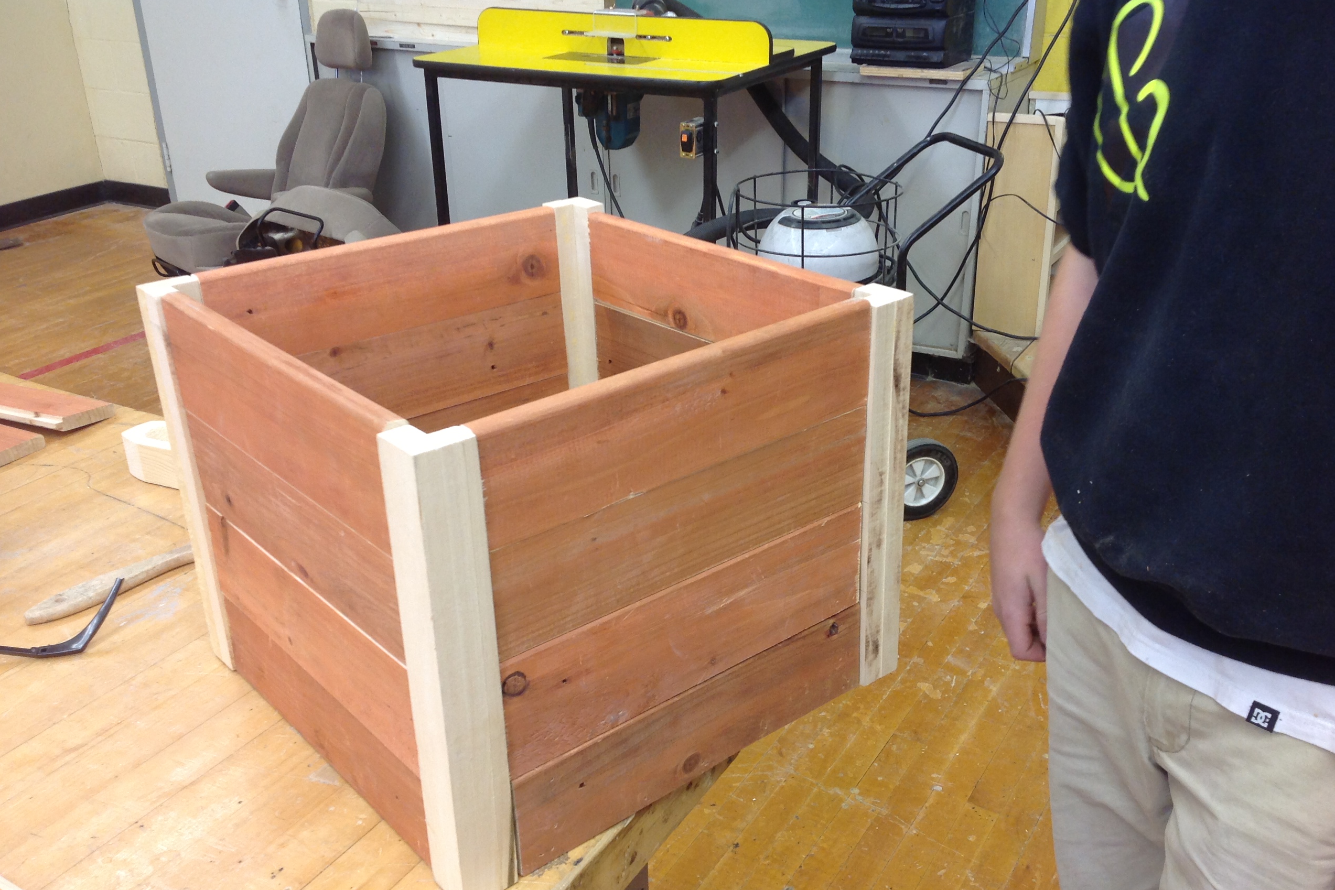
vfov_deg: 35.9
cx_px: 676
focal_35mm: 37
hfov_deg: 51.9
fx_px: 1372
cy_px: 487
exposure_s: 1/15
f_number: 2.4
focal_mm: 4.28
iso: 64
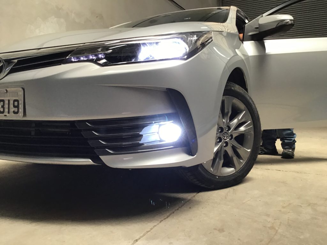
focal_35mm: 31
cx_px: 164
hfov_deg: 58.4
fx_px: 293
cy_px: 122
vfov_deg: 45.4
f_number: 2.4
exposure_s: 1/30
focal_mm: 3.3
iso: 32
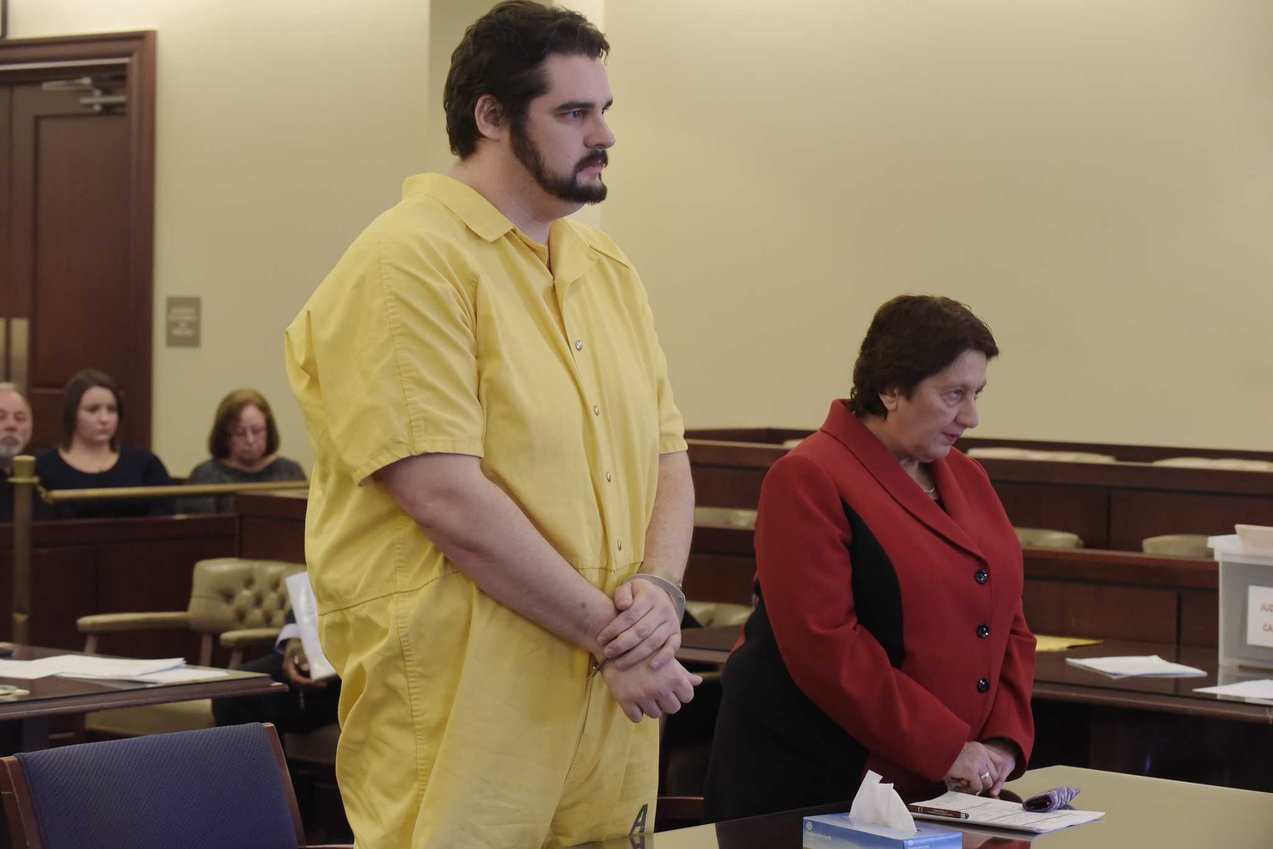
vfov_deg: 14.4
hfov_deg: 21.5
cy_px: 424
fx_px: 3360
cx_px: 636
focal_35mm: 95
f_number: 4
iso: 3200
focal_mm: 95
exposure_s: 1/125
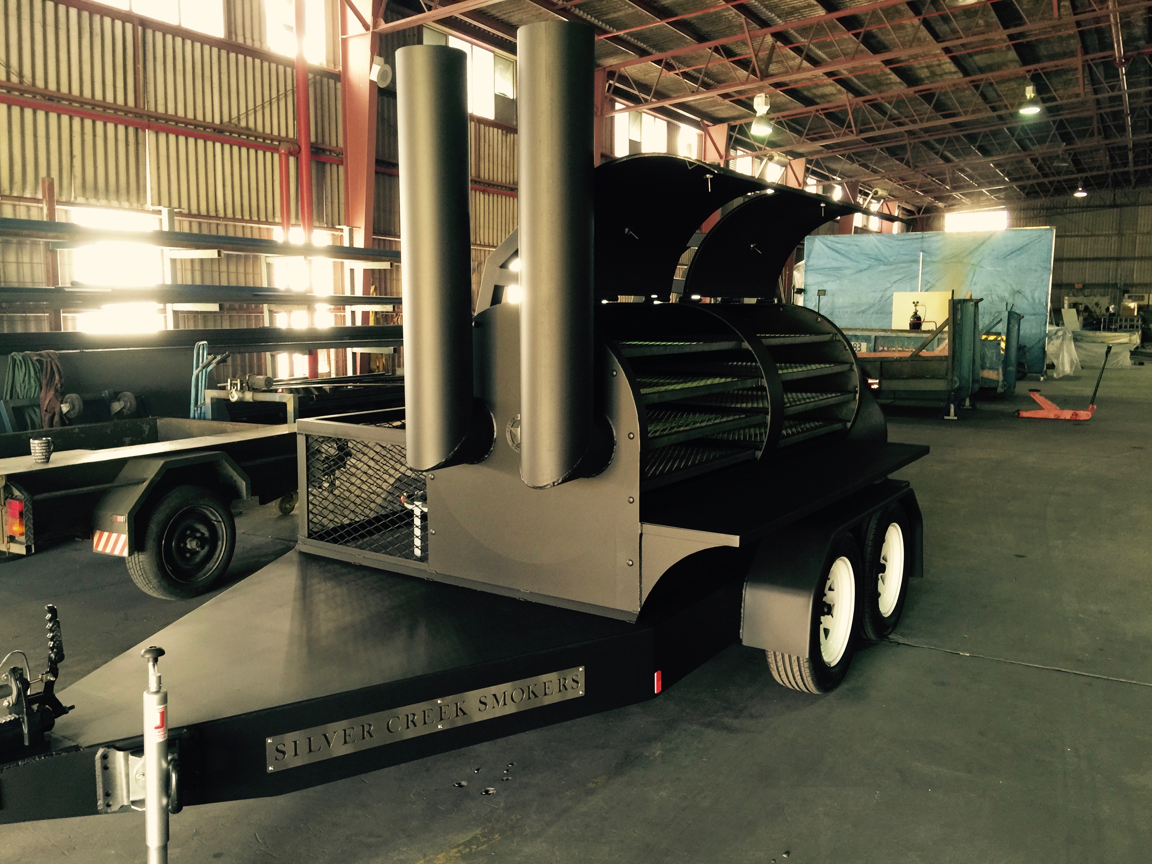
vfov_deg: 48.2
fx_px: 965
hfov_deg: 61.7
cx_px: 576
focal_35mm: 29
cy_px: 432
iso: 64
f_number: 2.2
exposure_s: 1/15
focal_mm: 4.15
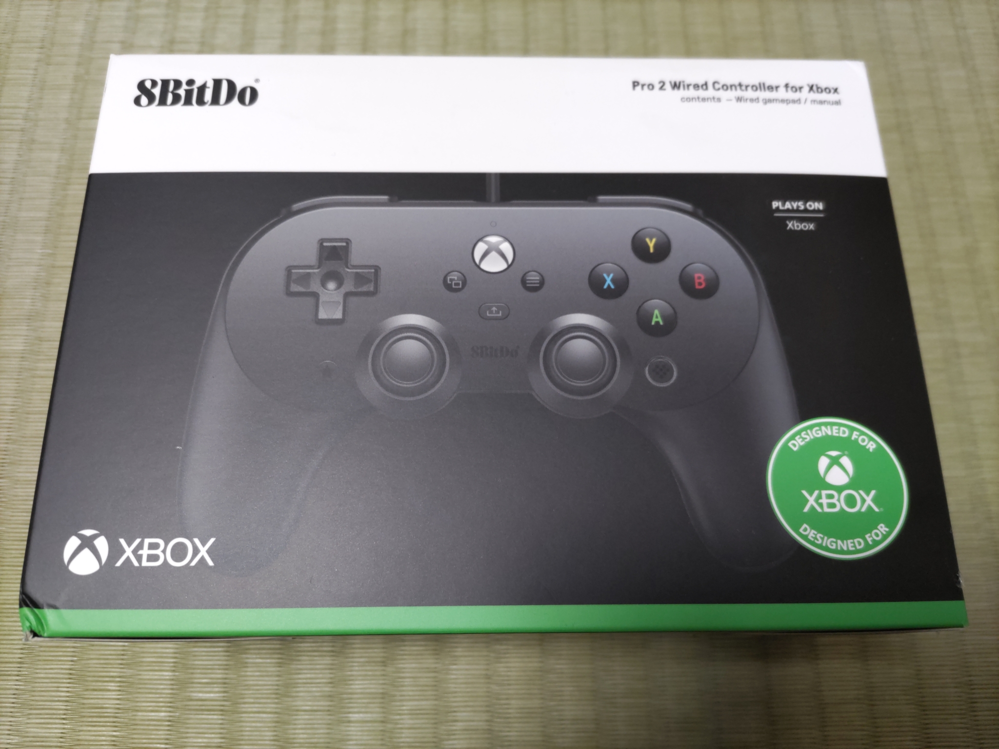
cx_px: 500
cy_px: 374
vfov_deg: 53.1
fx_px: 750
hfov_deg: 67.3
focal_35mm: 26
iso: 207
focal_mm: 4.8
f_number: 1.79
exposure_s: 1/50
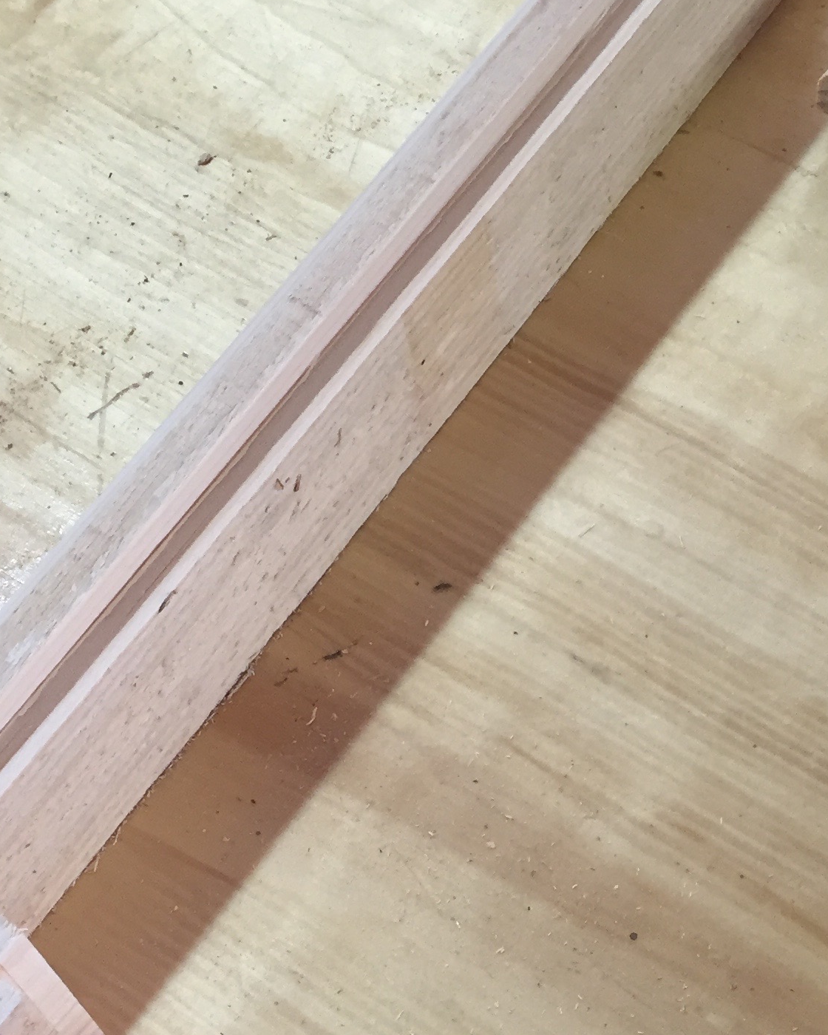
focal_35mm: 66
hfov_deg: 23.0
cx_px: 576
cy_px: 776
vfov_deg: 28.3
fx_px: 2022
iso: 64
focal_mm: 4.15
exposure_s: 1/30
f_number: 2.2
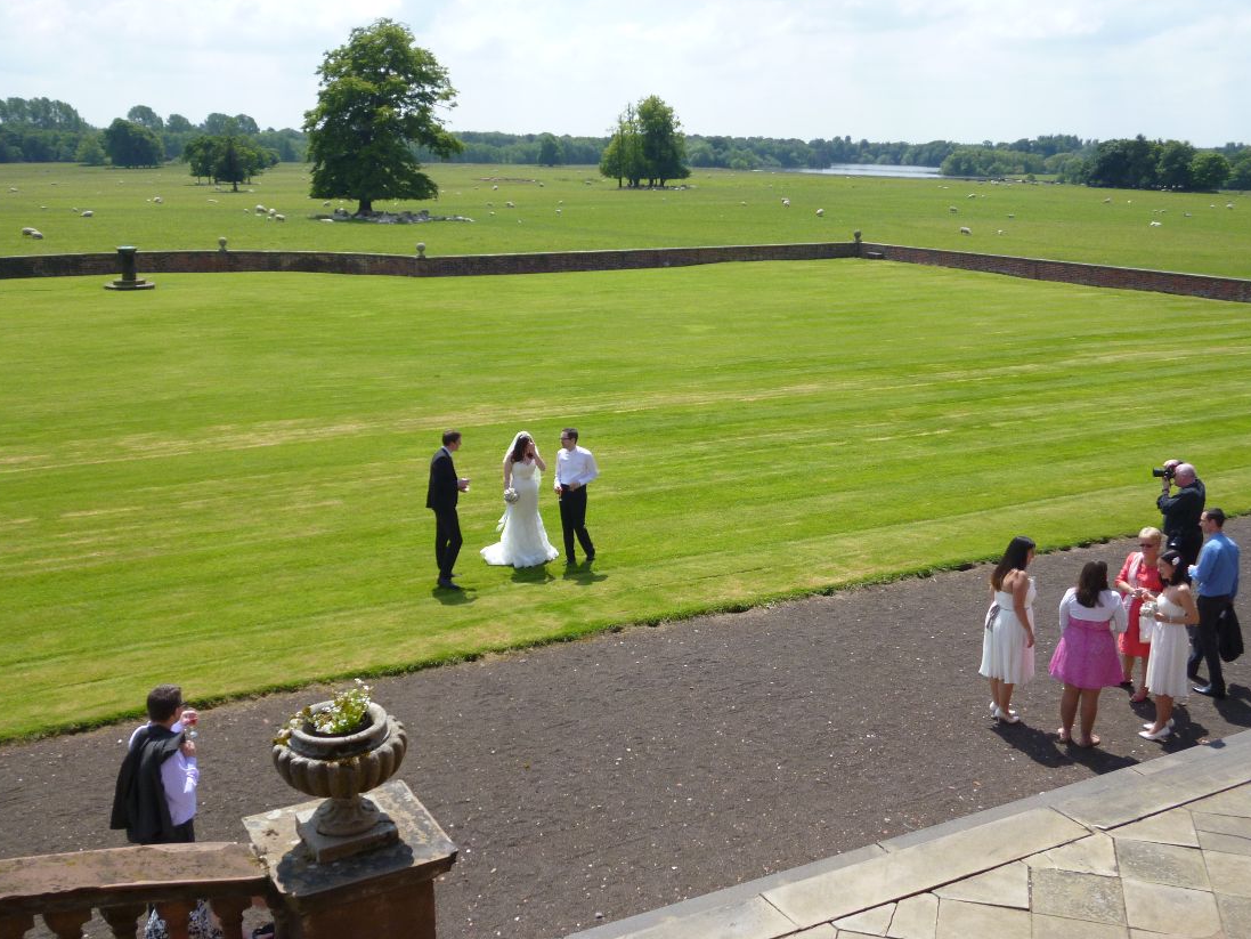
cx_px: 635
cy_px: 485
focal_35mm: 35
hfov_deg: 52.6
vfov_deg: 40.7
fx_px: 1265
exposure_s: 1/80
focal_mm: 5.7
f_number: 10
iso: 100
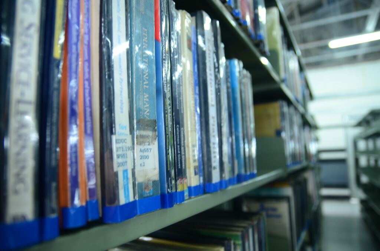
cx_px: 190
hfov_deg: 70.6
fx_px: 269
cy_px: 126
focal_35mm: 26
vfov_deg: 50.2
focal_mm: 17
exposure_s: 1/10
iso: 125
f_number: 2.8
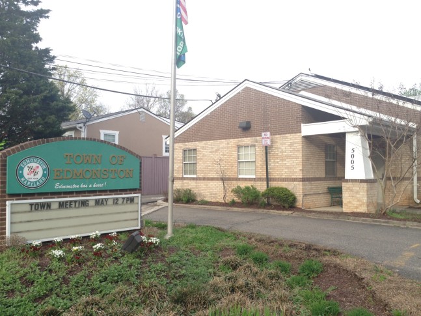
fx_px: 401
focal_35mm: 33
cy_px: 158
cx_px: 210
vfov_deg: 42.9
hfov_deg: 55.4
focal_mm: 4.12
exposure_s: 1/282
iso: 50
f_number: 2.4
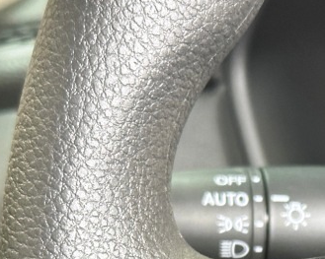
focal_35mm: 146
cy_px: 376
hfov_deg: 12.9
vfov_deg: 10.3
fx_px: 1404
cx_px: 390
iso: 400
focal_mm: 6.86
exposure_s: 1/30
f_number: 1.78
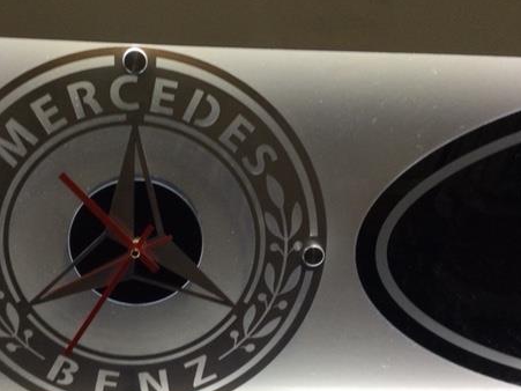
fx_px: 662
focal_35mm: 44
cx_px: 202
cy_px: 217
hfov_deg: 42.7
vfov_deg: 32.8
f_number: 2.4
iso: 80
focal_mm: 3.3
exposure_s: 1/33
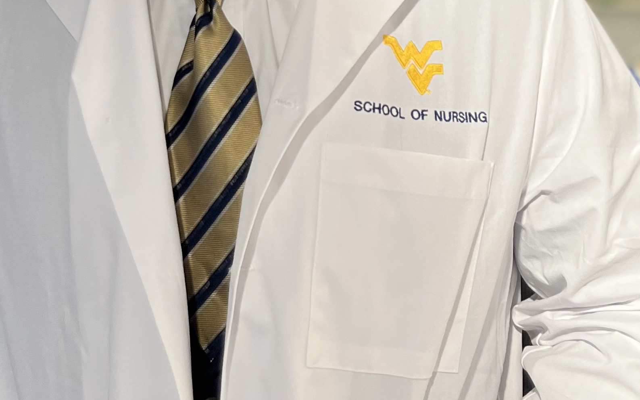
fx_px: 1221
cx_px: 261
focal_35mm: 70
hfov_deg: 29.3
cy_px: -34
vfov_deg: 18.0
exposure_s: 1/60
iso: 125
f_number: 1.6
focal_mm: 5.1
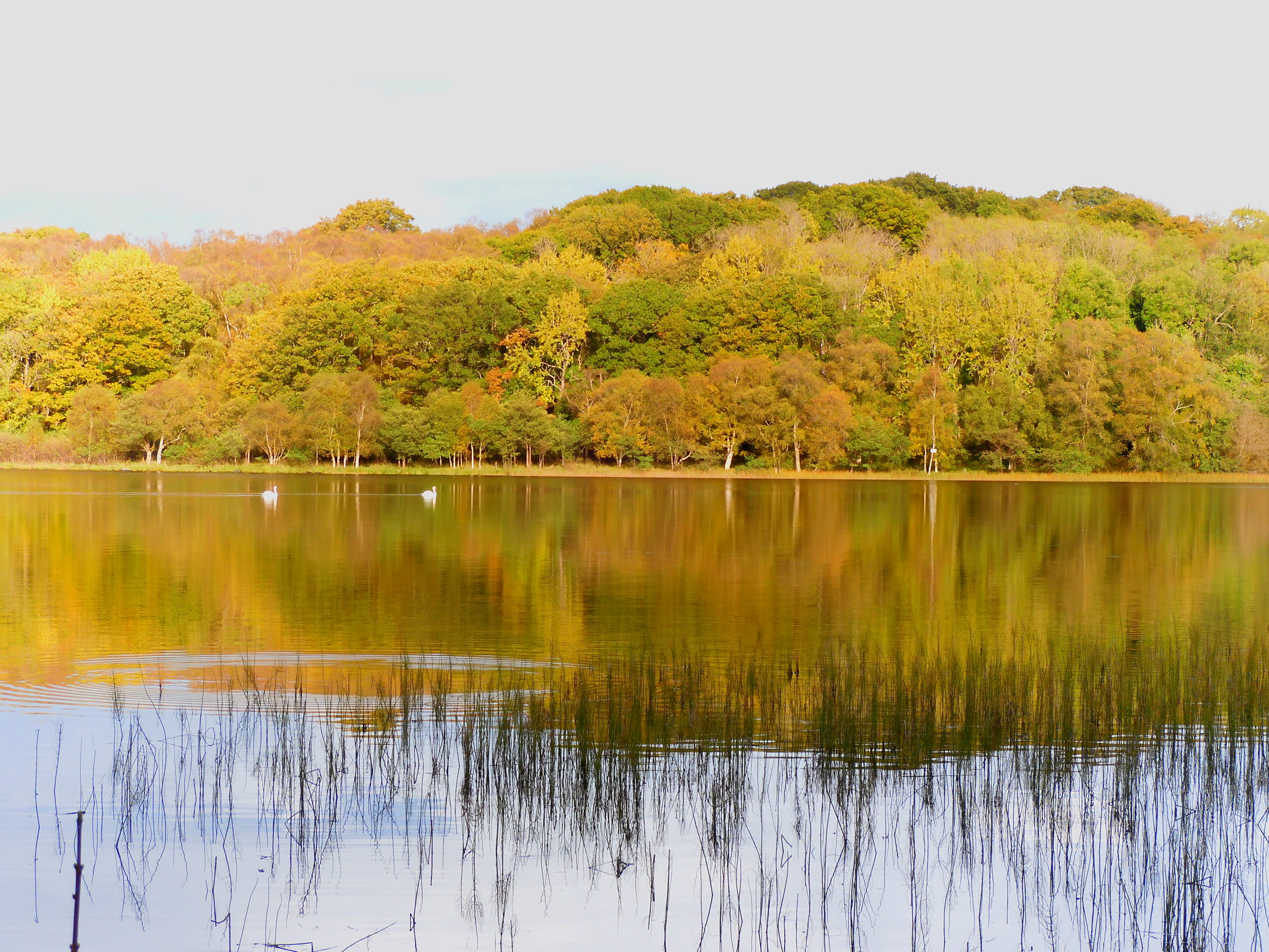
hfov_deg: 23.0
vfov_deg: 17.4
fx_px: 3116
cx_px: 634
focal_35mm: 85
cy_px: 476
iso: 100
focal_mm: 15.2
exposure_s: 1/160
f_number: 5
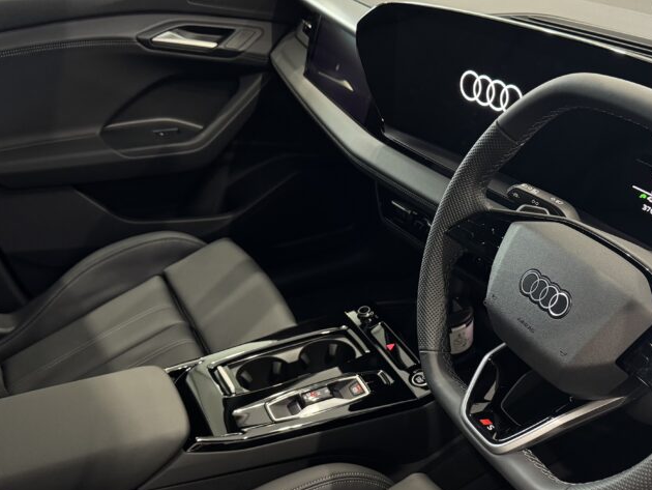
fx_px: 735
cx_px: 410
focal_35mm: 39
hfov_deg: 47.4
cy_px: 330
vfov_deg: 36.4
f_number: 1.78
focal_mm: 6.76
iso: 400
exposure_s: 1/60
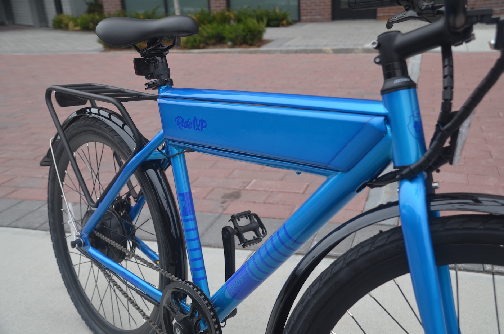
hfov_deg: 51.4
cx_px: 252
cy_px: 167
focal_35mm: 38
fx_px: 524
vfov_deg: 35.3
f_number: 4
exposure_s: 1/800
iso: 200
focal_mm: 25
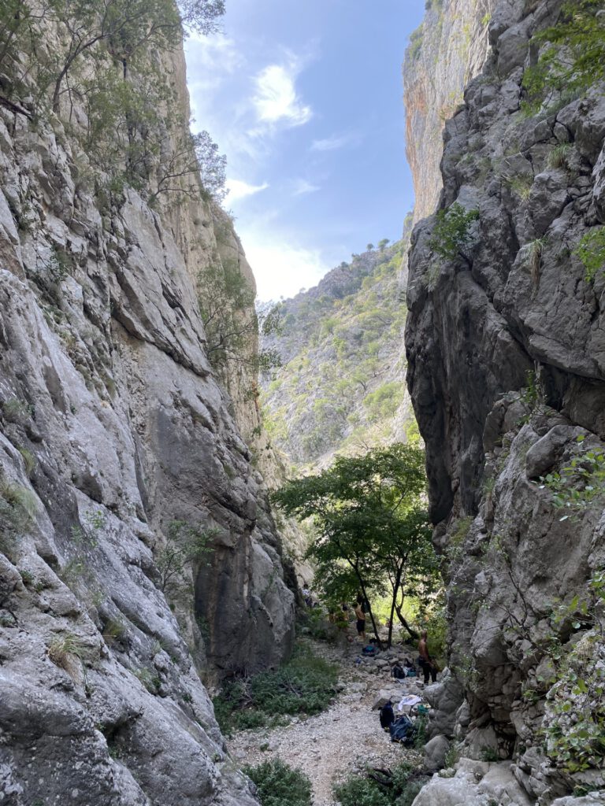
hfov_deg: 53.1
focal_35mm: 26
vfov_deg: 67.3
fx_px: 606
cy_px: 403
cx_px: 302
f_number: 1.8
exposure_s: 1/651
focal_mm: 4.25
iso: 32
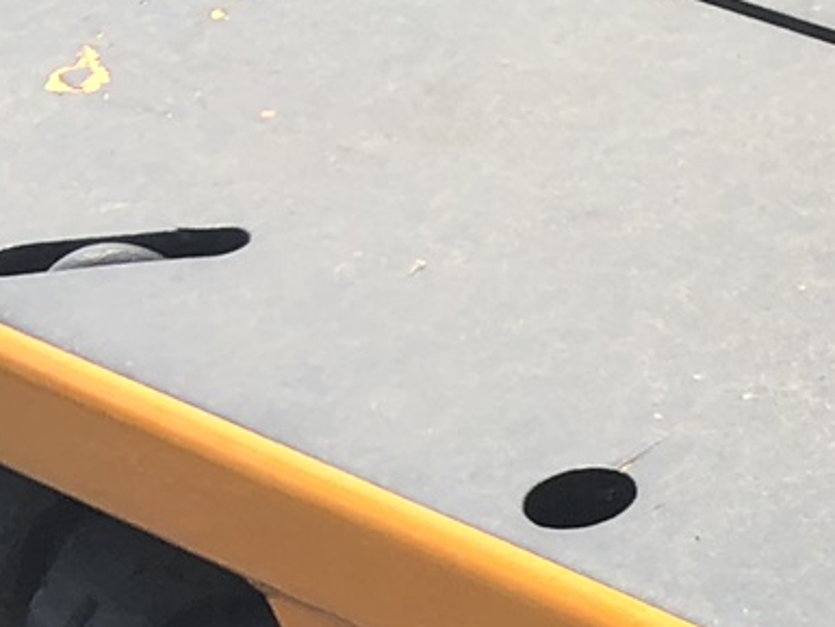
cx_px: 1672
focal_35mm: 149
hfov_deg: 11.8
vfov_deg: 9.4
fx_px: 3595
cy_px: 1204
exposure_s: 1/823
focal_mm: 3.99
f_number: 1.8
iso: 20
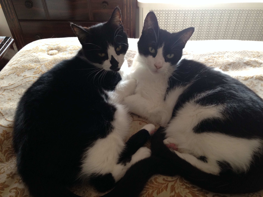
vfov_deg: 42.9
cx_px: 132
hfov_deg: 55.4
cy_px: 98
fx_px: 251
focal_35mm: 33
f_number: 2.4
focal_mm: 4.12
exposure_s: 1/20
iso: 125
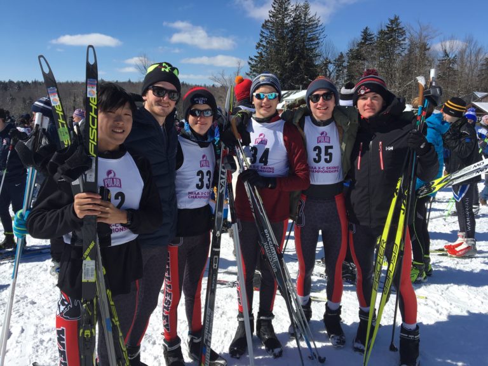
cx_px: 244
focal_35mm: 29
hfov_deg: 61.7
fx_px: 409
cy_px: 183
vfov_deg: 48.2
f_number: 2.2
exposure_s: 1/2331
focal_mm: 4.15
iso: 25
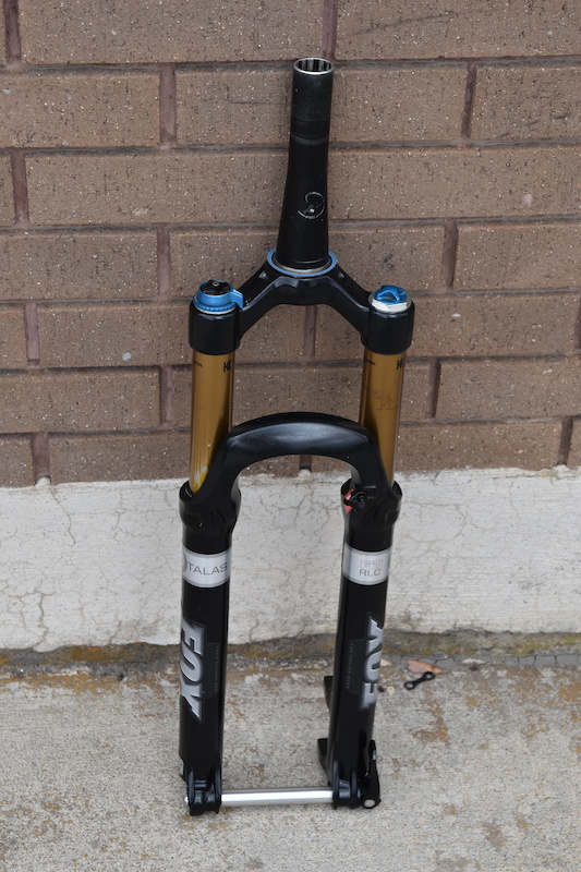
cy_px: 436
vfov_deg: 24.6
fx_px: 1998
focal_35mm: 82
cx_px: 290
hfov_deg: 16.5
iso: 200
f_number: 8
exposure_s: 1/250
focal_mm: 55
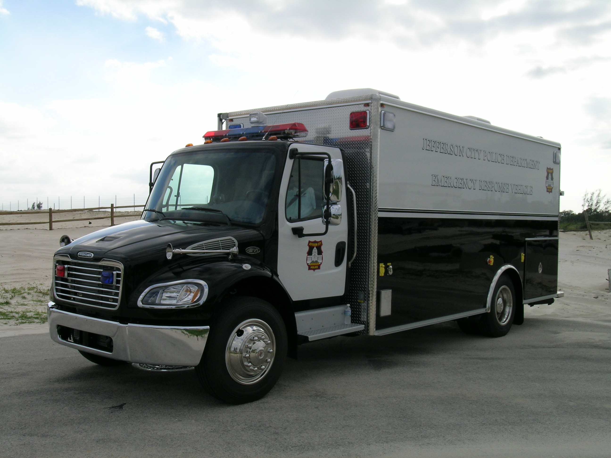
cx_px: 306
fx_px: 688
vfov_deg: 36.8
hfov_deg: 47.9
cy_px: 229
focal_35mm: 39
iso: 50
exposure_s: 1/217
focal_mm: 8
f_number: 7.8
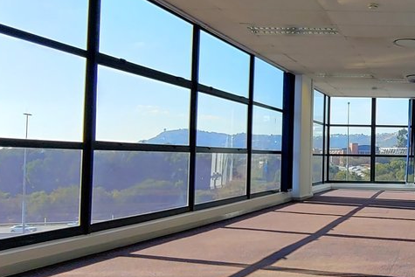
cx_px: 442
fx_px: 484
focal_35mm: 42
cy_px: 149
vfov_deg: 31.9
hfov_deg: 39.2
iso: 50
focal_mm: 2.18
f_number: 1.9
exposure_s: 1/126
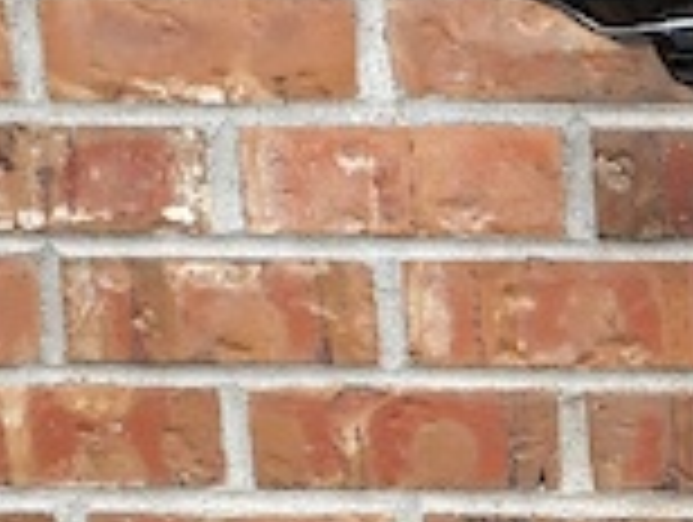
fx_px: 2707
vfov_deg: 10.7
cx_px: 1336
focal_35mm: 135
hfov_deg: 12.9
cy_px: 702
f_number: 2.4
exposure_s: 1/227
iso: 50
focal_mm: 4.3
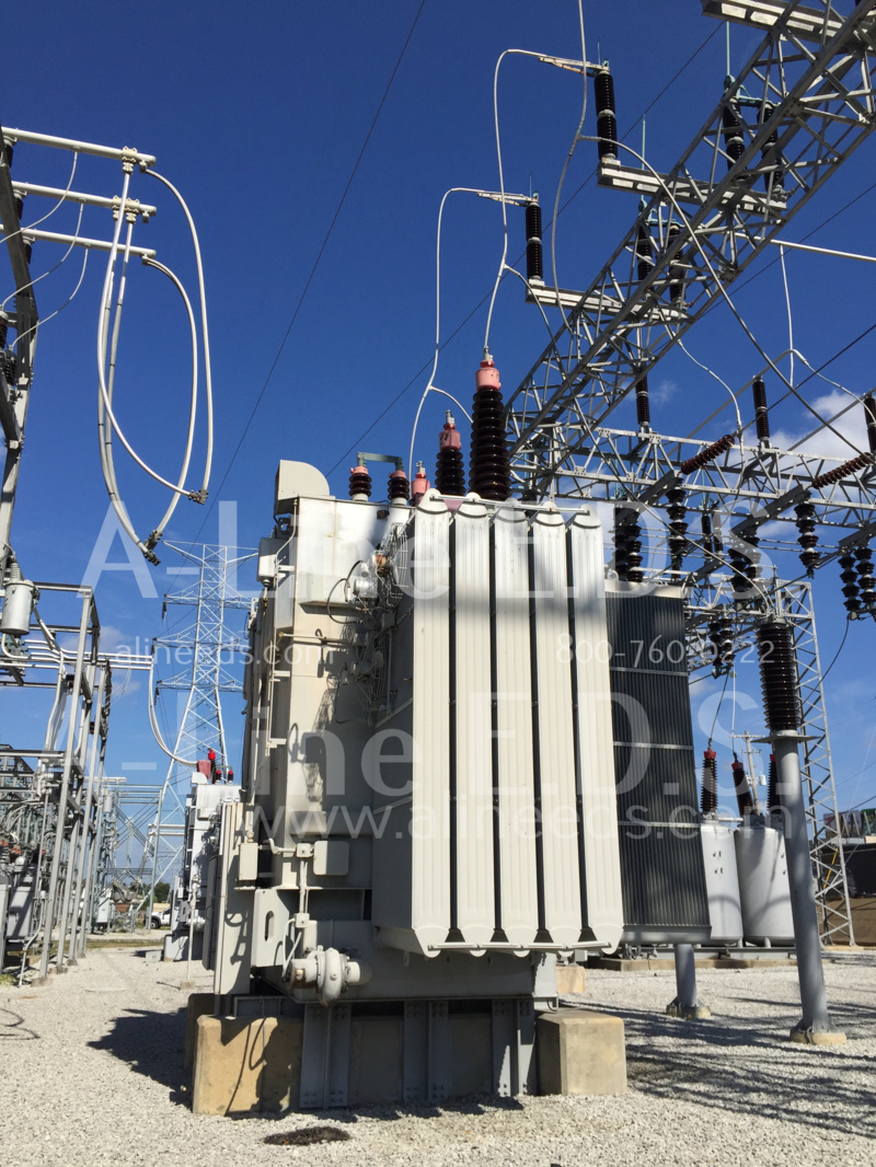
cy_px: 584
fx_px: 978
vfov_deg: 61.6
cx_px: 438
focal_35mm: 29
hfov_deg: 48.2
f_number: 2.2
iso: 32
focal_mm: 4.15
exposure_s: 1/3597
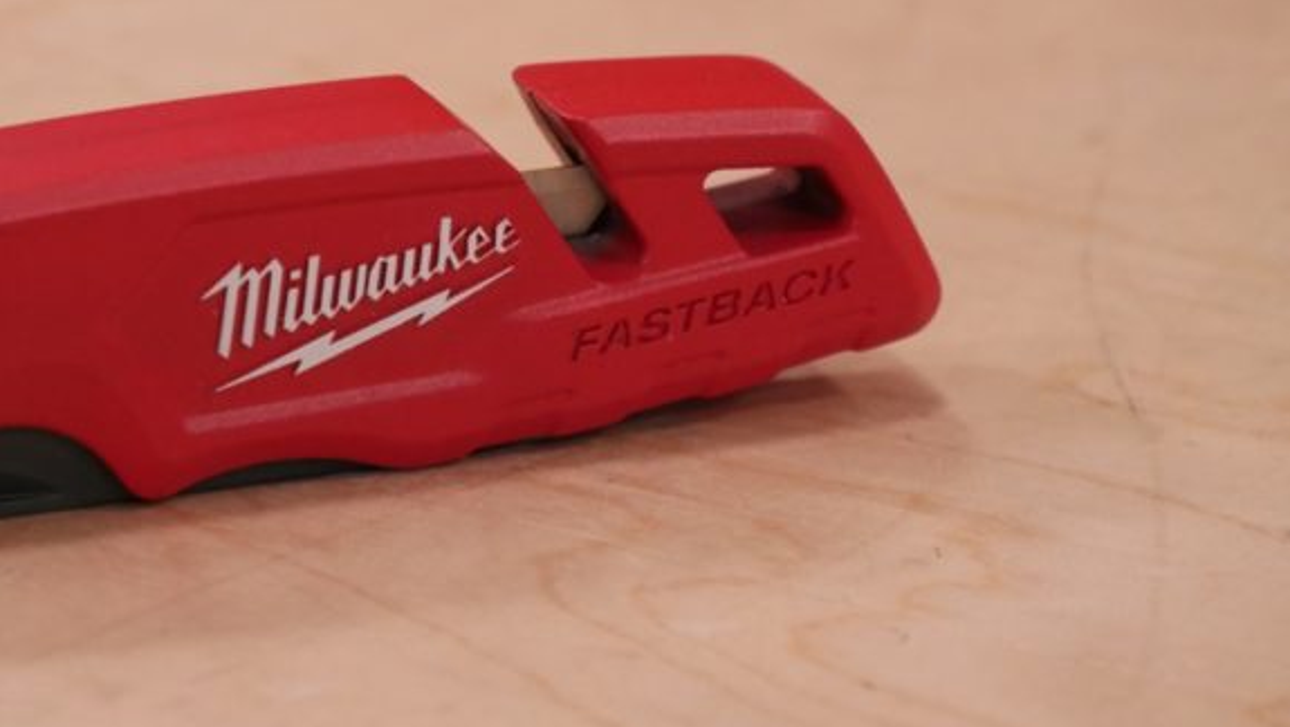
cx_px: 527
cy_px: 254
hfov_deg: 5.8
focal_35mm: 369
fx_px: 12627
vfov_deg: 3.3
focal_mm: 140
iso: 3200
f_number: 5.6
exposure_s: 1/250
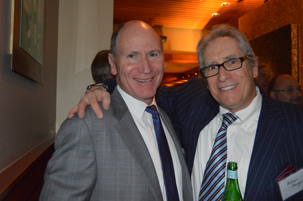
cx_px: 152
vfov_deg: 38.3
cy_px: 100
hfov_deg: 55.1
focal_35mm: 34
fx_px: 290
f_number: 3.8
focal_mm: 23
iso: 3200
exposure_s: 1/60
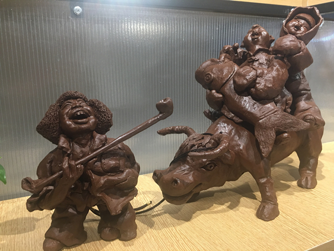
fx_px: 280
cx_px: 167
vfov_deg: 48.2
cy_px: 126
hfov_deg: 61.7
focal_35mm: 29
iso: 64
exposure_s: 1/17
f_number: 2.2
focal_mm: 4.15
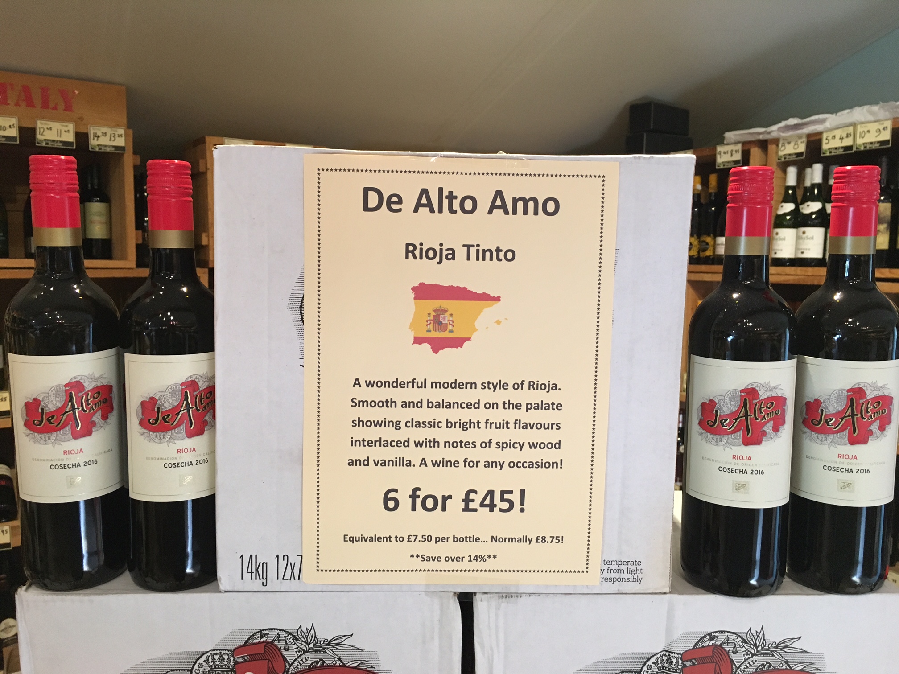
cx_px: 450
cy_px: 337
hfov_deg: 61.7
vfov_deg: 48.2
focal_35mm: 29
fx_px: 753
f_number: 2.2
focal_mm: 4.15
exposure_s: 1/33
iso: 160
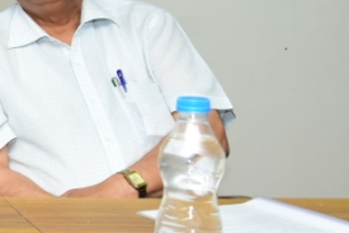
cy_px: -24
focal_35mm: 123
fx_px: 1192
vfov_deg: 11.0
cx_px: -195
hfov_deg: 15.2
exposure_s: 1/125
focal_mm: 22
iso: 500
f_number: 5.6
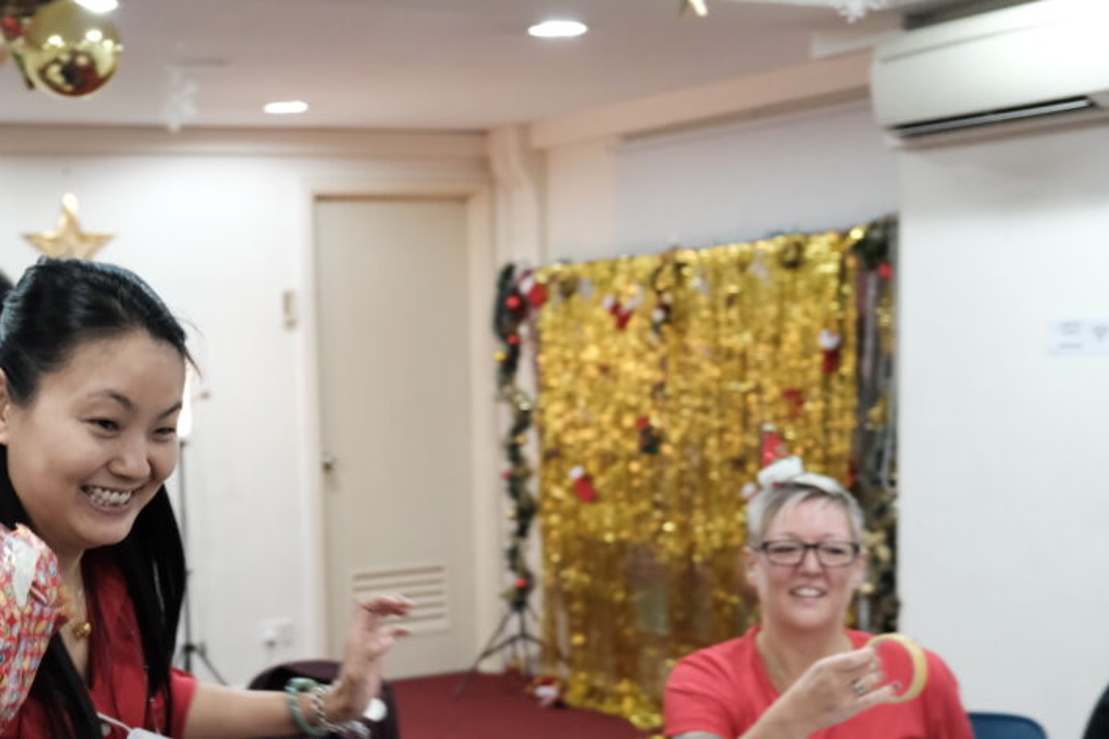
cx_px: 280
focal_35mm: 58
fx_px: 1787
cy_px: 582
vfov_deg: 23.1
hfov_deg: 33.8
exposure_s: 1/125
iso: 3200
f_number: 3.2
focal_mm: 24.3
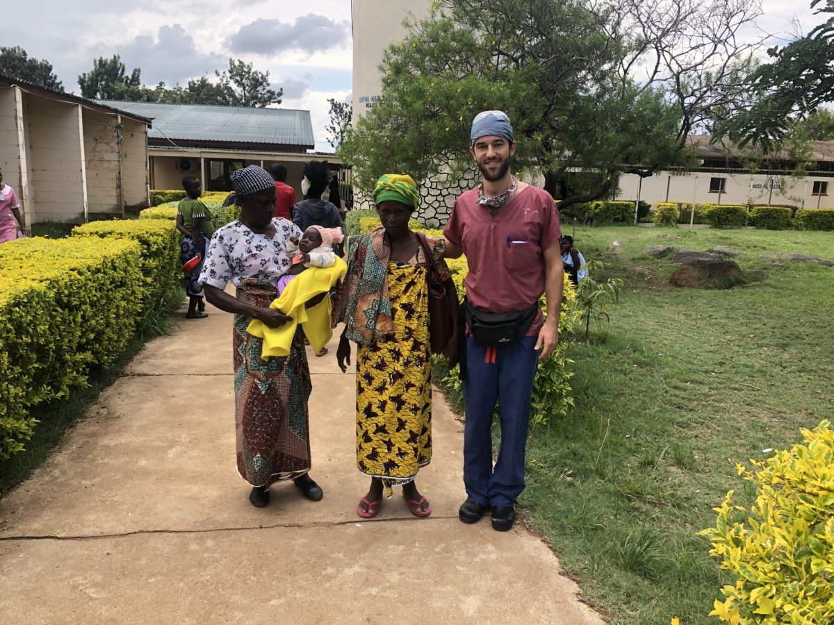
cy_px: 312
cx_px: 417
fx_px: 675
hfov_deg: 63.4
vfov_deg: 49.7
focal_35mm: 28
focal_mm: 3.99
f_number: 1.8
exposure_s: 1/558
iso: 20
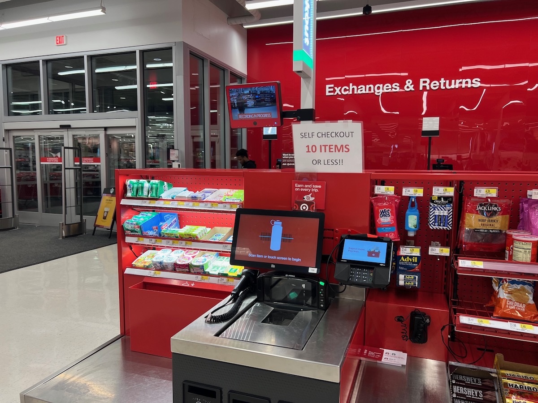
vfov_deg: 53.1
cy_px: 202
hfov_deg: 67.3
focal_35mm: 26
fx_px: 404
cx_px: 269
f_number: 1.5
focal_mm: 5.7
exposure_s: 1/121
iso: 64
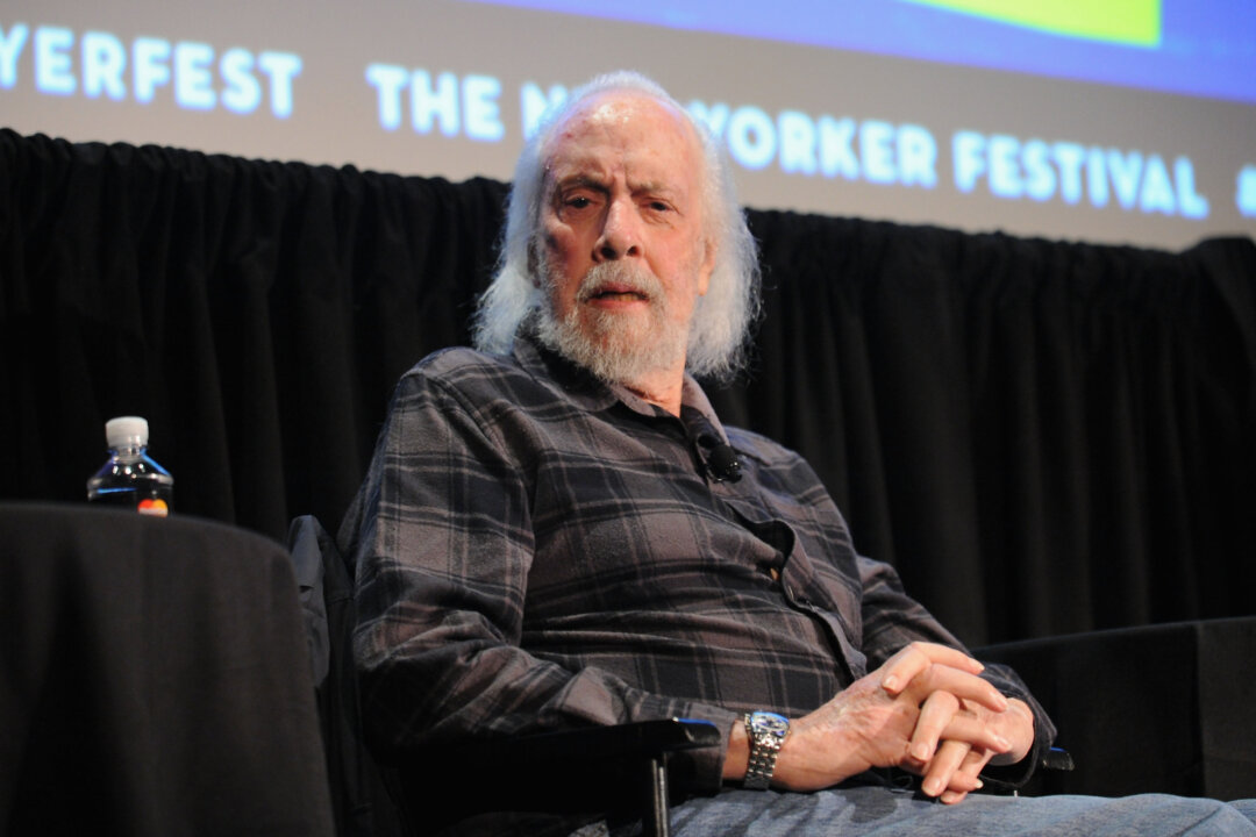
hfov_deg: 18.3
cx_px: 628
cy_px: 418
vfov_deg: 12.2
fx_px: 3907
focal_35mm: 112
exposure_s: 1/160
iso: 3200
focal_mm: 112
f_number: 3.2
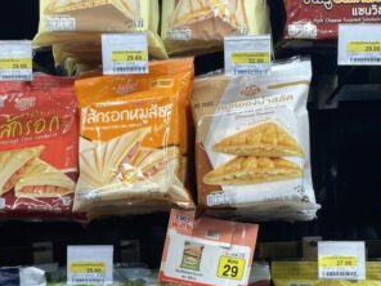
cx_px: 207
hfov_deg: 27.0
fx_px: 792
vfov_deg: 19.9
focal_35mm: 72
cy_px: 281
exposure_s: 1/100
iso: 40
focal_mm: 4.25
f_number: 1.8
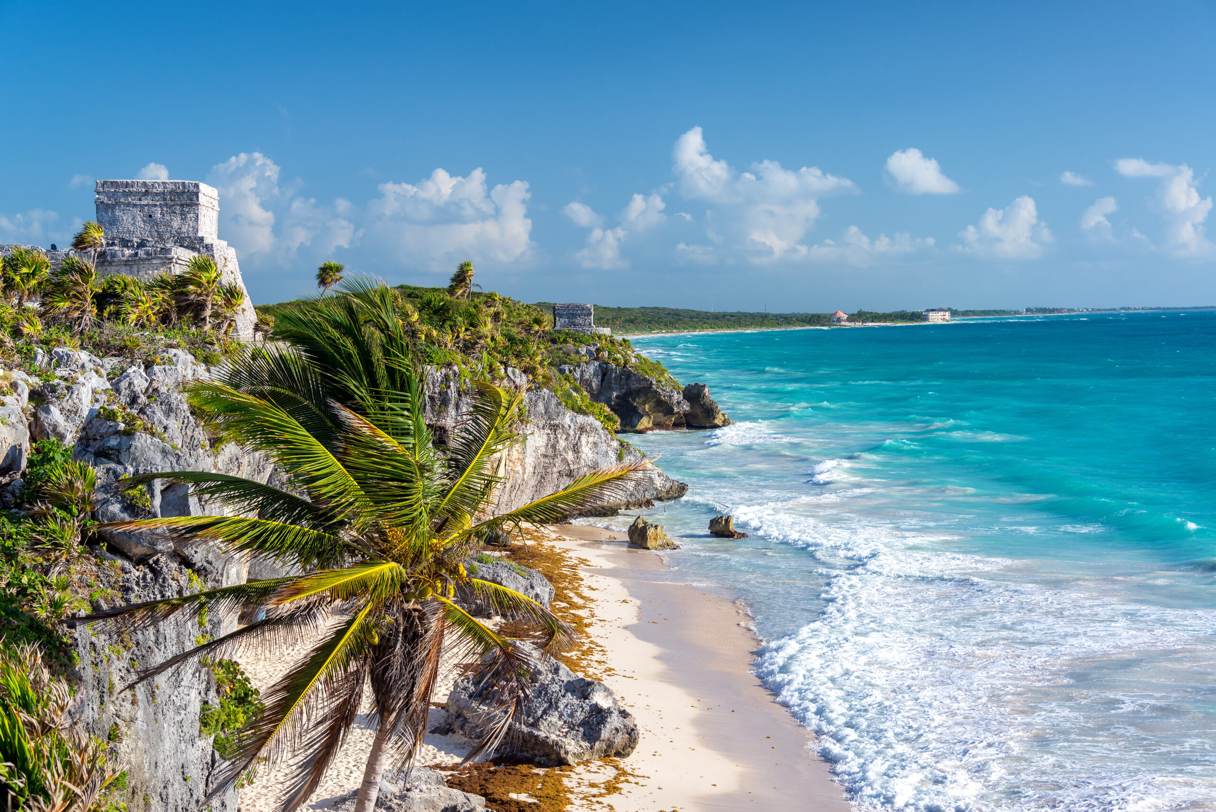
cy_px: 406
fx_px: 2298
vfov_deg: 20.0
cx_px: 608
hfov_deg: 29.6
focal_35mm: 68
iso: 200
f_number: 8
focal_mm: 68
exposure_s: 1/200
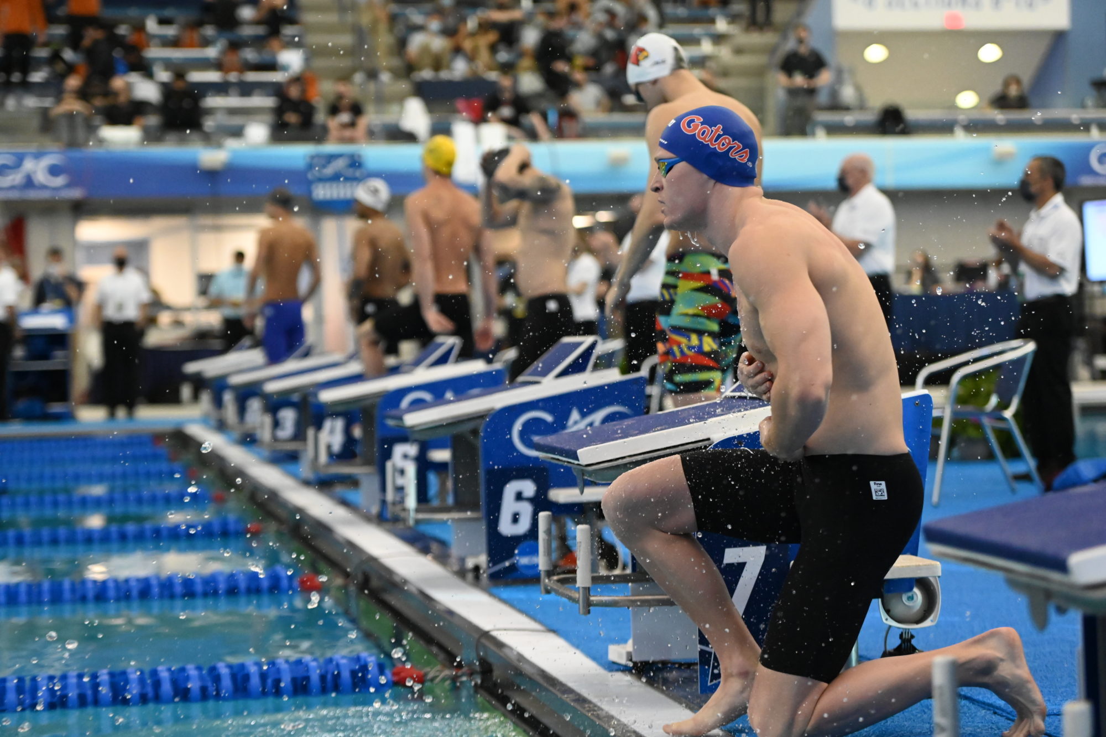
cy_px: 368
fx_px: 2641
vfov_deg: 15.9
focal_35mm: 86
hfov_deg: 23.7
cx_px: 553
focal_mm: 86
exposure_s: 1/1250
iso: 10000
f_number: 2.8
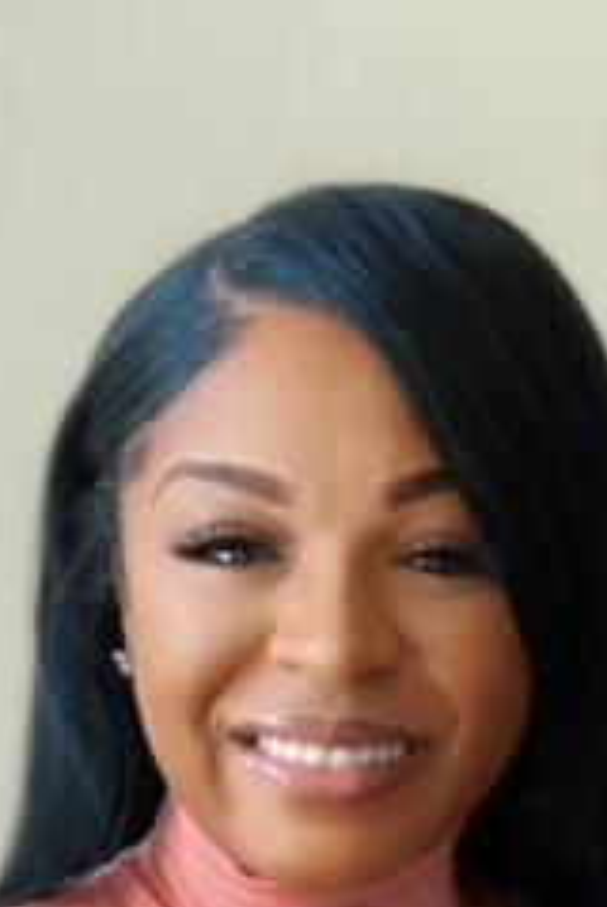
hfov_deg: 15.4
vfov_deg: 20.8
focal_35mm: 89
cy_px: 1180
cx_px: 277
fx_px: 2244
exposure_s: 1/59
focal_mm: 2.87
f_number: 2.2
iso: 320
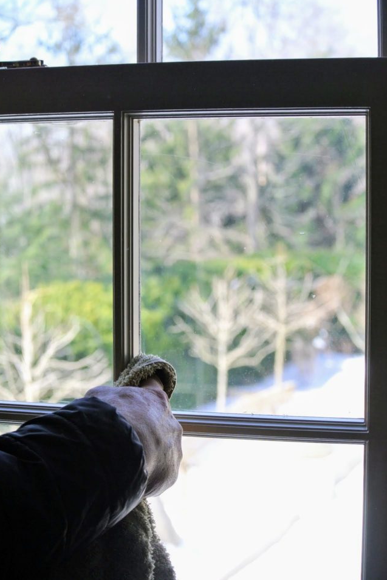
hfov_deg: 15.7
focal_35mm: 87
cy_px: 296
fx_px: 1402
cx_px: 201
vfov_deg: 23.4
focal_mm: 30
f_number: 3.8
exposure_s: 1/200
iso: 100
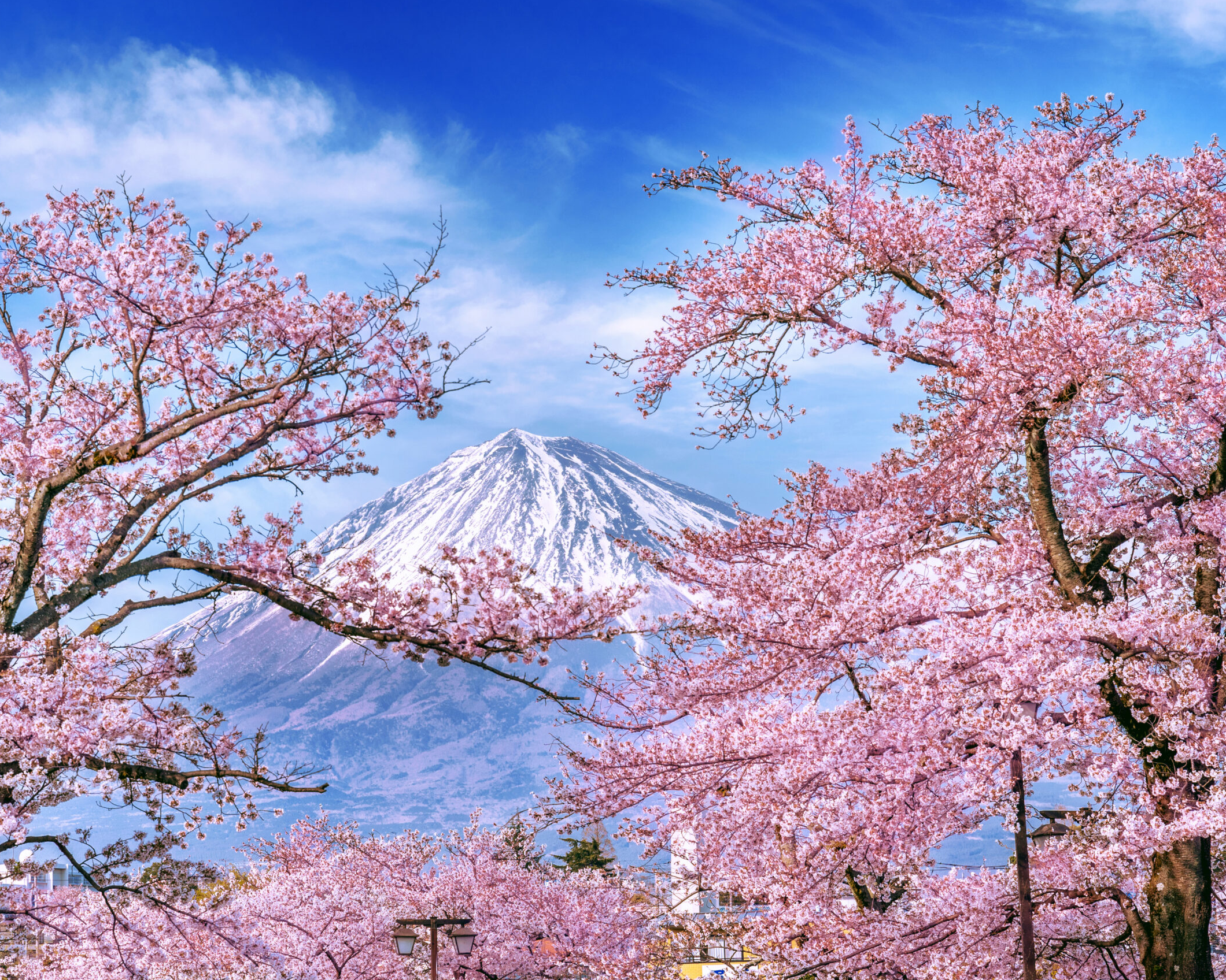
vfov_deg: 18.1
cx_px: 542
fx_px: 3084
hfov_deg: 22.5
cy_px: 491
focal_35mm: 85
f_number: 8
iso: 100
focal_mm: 75
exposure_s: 1/320
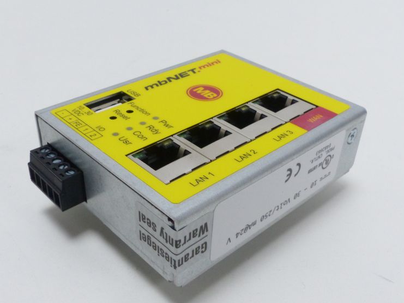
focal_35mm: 41
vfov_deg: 35.1
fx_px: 479
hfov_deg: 45.8
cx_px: 192
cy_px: 163
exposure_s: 1/30
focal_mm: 6.8
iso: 400
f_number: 6.3
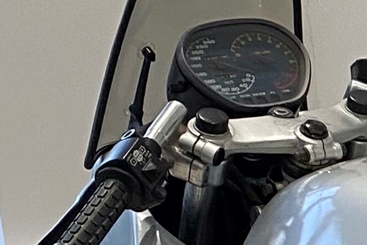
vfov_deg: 8.5
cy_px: 555
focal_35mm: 150
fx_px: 1529
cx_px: 777
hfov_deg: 11.9
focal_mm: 4.25
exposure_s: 1/50
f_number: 1.8
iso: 100
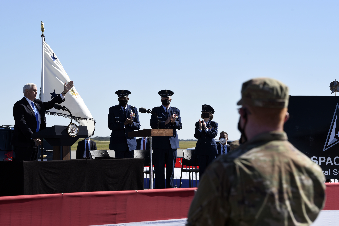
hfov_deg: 15.8
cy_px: 113
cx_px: 170
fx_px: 1225
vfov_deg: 10.6
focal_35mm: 130
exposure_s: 1/320
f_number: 9
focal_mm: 130
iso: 125
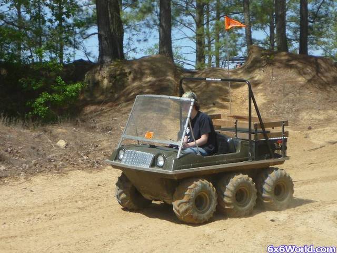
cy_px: 126
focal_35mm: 97
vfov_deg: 15.2
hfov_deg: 20.2
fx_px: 944
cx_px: 168
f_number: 5.2
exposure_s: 1/320
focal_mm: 11
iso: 80
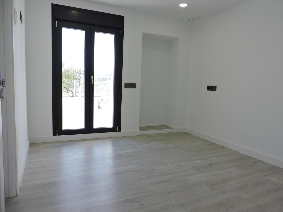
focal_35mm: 24
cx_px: 142
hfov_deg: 71.6
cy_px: 106
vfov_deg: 56.8
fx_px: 196
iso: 100
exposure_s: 1/160
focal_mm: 4.3
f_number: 3
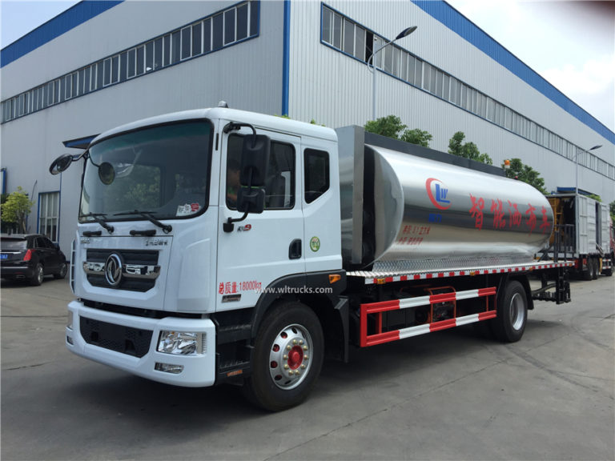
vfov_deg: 48.2
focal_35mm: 29
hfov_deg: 61.7
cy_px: 230
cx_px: 308
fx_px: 515
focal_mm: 4.15
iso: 32
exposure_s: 1/1582
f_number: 2.2
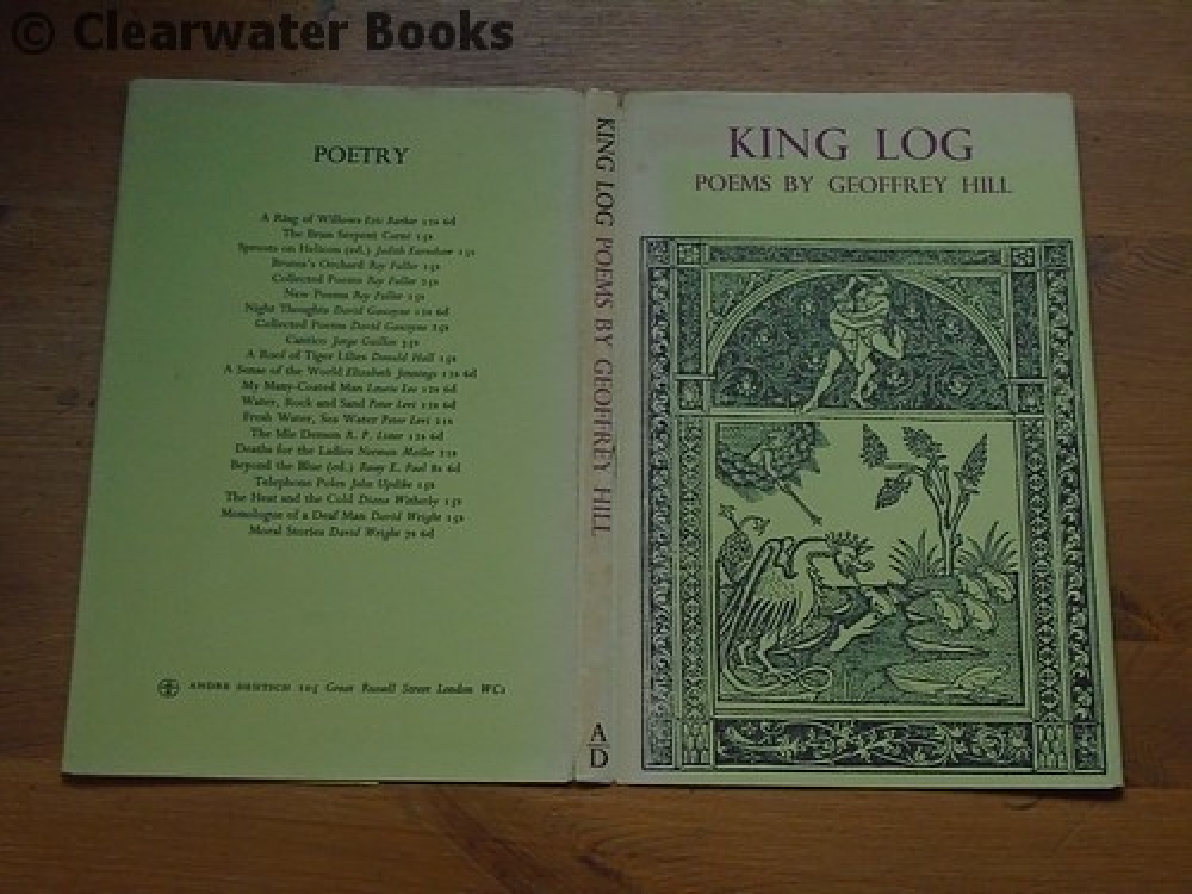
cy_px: 447
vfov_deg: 21.6
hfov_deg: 28.6
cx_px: 596
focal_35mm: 68
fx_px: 2342
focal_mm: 12
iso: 400
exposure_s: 1/250
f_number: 5.5
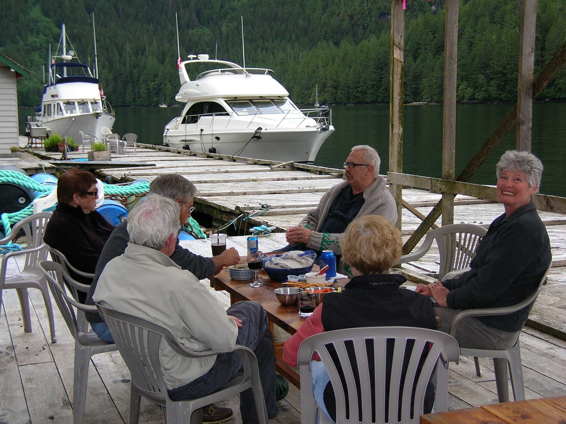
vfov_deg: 25.2
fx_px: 948
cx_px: 283
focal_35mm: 58
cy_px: 212
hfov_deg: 33.3
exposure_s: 1/206
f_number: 3.1
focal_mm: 9.6
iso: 50
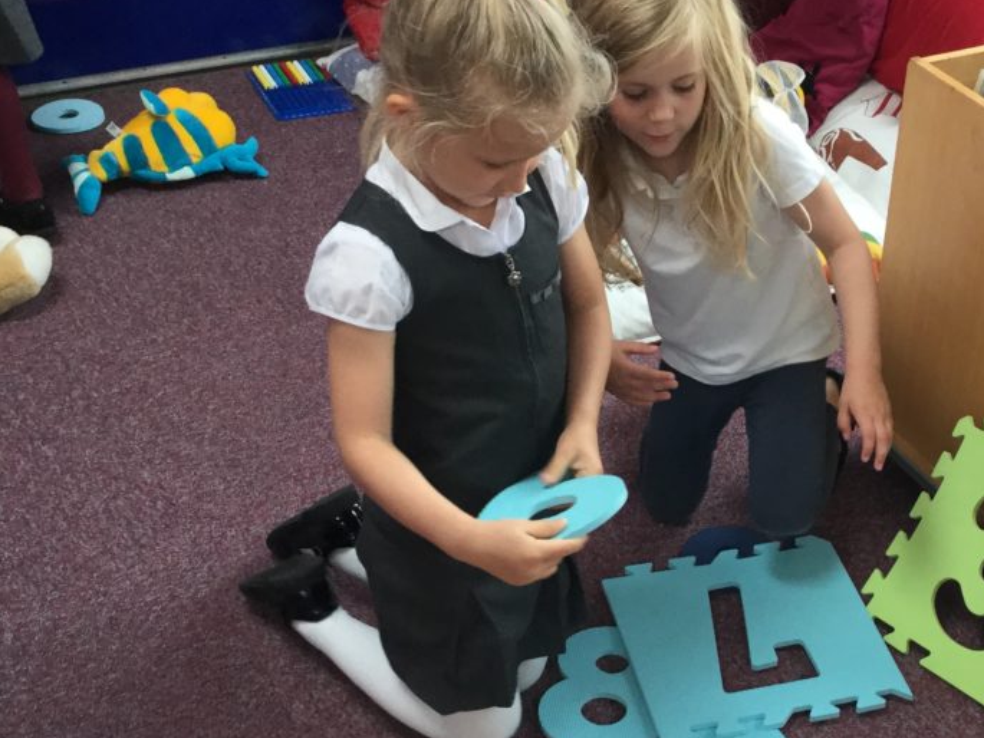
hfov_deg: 33.2
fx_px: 1621
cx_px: 720
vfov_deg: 25.5
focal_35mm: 57
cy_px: 509
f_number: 2.4
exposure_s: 1/33
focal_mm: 3.3
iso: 40
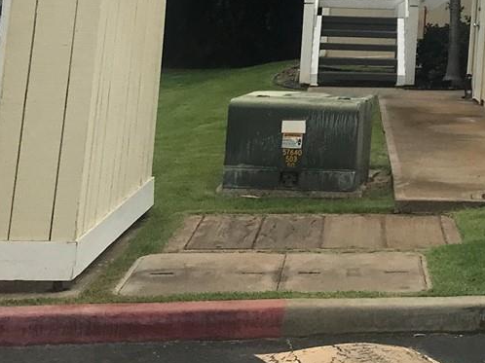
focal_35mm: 90
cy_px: -168
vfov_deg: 15.3
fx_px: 1260
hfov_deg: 19.5
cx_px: 683
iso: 20
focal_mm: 3.99
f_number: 1.8
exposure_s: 1/4566
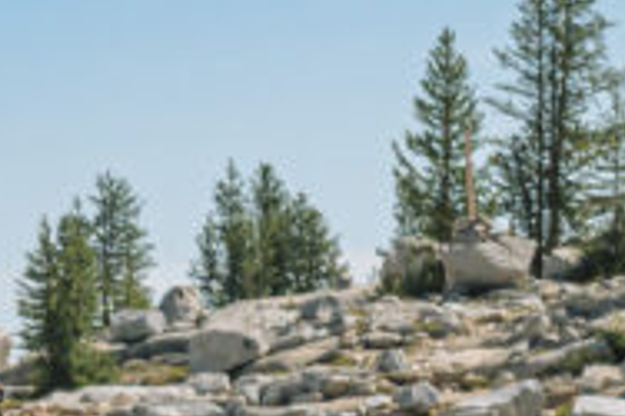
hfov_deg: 5.1
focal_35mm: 393
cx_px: -768
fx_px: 6817
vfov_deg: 3.5
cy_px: 547
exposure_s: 1/640
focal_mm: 48
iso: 100
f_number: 11
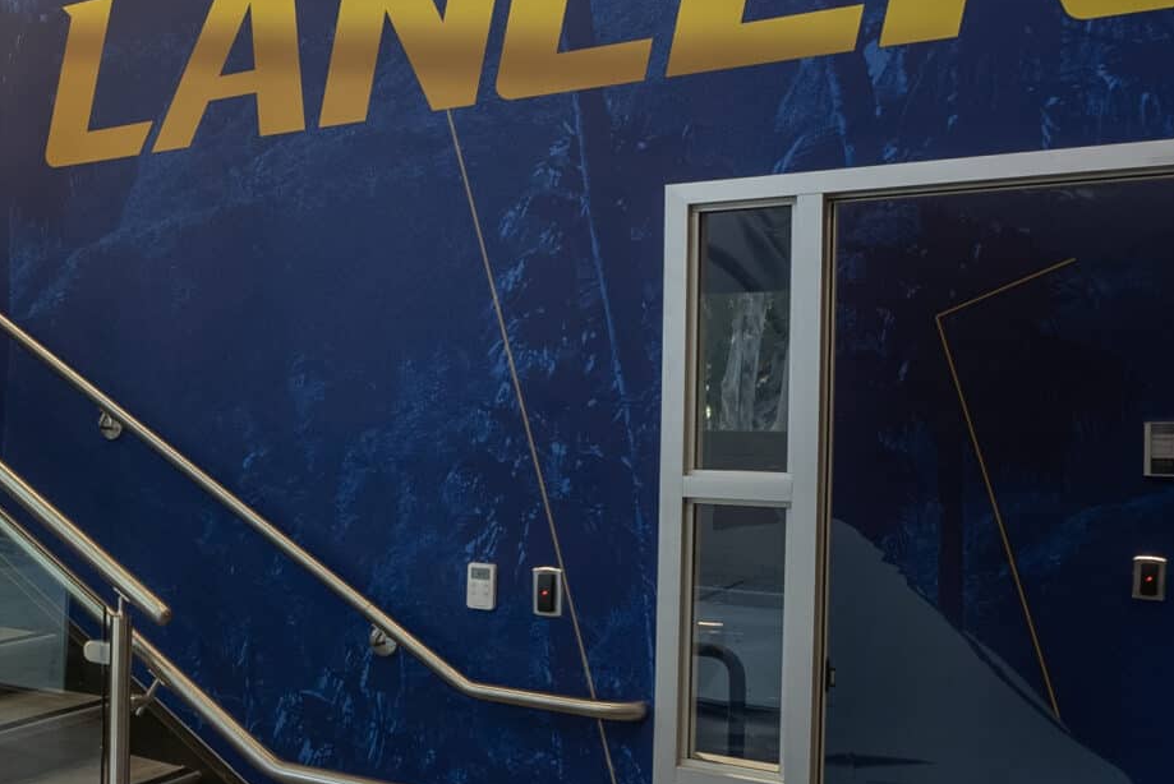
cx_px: -105
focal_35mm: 39
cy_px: 410
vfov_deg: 34.3
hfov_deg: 40.4
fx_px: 1273
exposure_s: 1/20
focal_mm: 14
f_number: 5
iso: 320
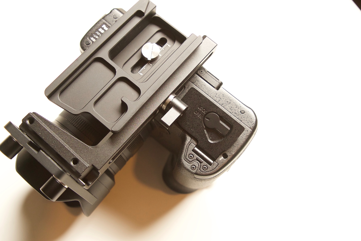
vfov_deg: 36.9
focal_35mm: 36
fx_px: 361
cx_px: 180
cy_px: 120
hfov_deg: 53.1
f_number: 4.5
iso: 1250
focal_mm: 24
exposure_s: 1/250
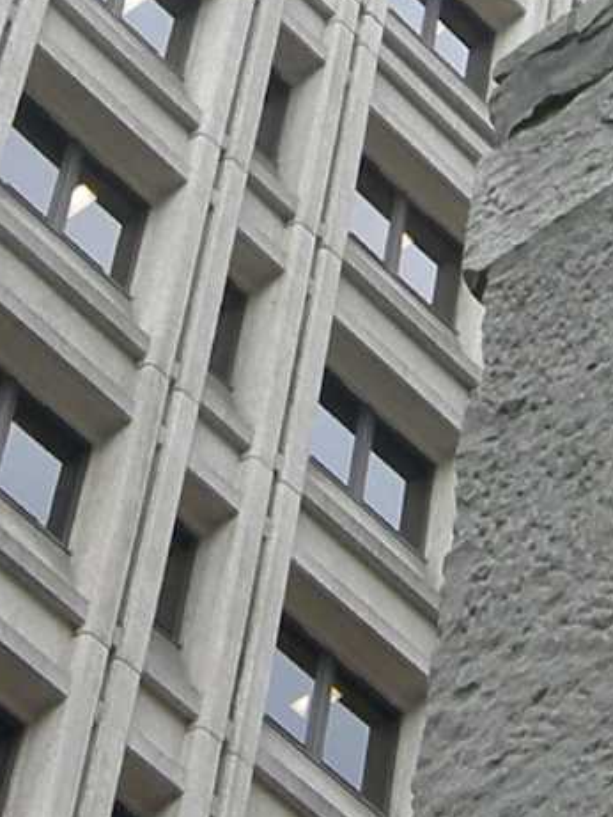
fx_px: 3776
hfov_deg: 9.3
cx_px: 454
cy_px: -53
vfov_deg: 12.2
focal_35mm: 160
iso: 64
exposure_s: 1/71.8
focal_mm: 7.5
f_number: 3.8
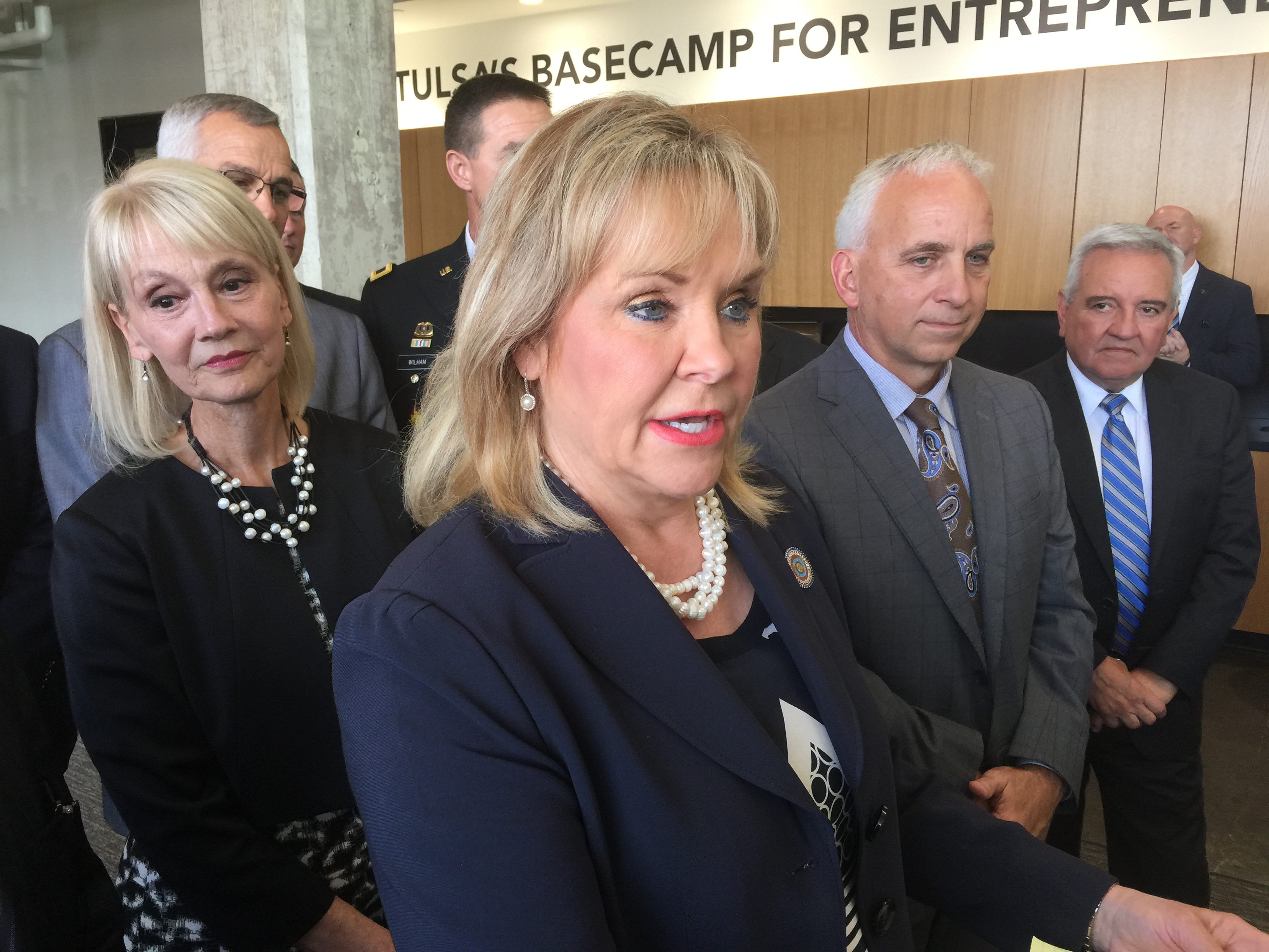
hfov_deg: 61.7
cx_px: 634
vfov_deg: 48.2
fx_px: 1063
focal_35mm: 29
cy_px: 476
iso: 32
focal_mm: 4.15
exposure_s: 1/30
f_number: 2.2
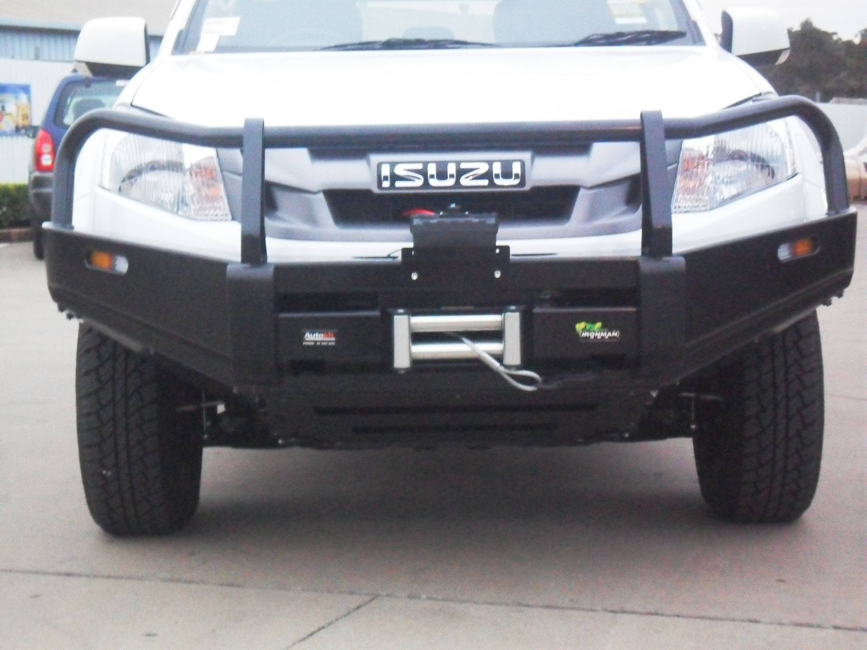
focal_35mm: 74
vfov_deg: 19.9
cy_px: 325
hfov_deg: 26.3
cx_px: 434
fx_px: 1853
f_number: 3.9
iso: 800
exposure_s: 1/30
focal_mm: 13.2
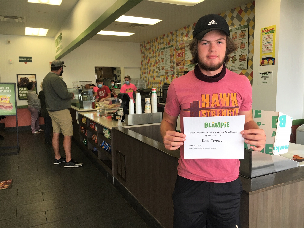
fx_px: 255
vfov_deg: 48.2
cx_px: 152
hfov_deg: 61.7
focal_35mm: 29
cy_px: 114
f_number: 2.2
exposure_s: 1/30
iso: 25
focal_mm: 4.15
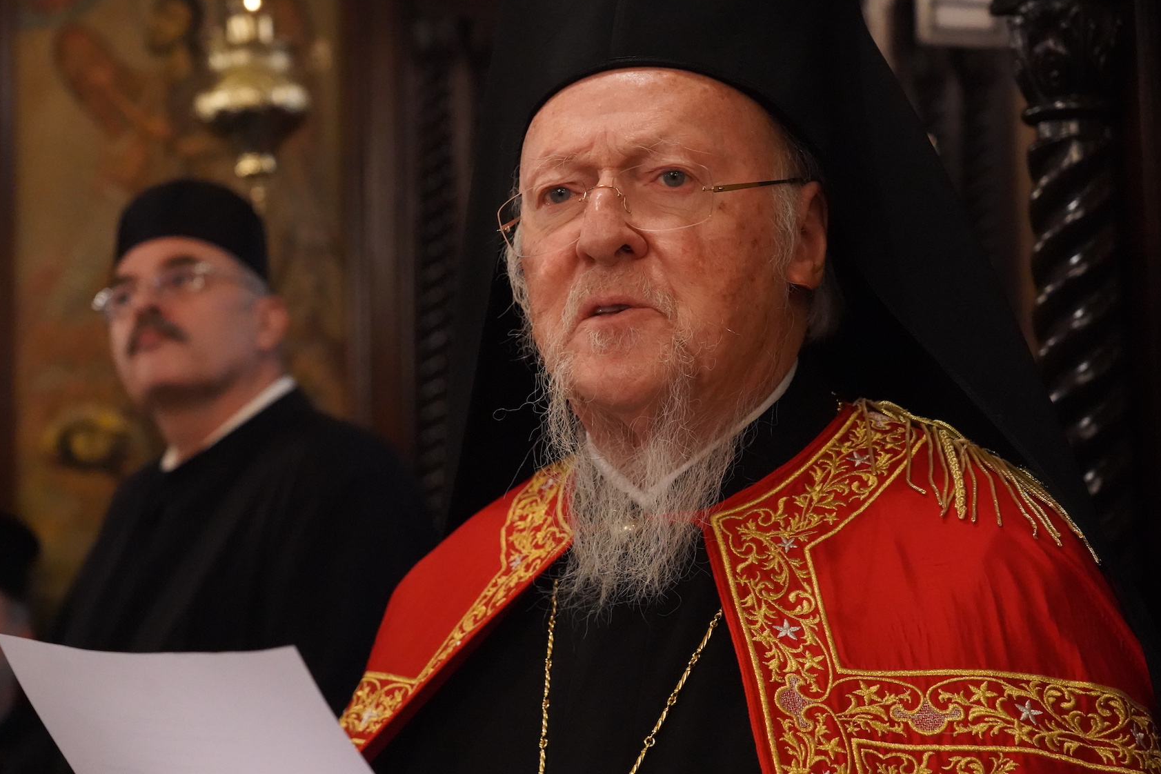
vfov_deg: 18.7
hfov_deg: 27.7
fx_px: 2354
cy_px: 421
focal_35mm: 73
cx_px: 503
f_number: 5.6
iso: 16000
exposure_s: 1/320
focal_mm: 64
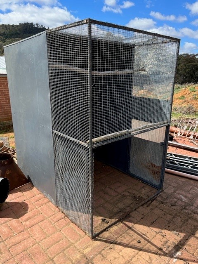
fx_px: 198
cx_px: 99
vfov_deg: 67.3
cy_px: 132
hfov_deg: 53.1
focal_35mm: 26
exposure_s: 1/2101
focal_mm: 5.1
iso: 50
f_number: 1.6
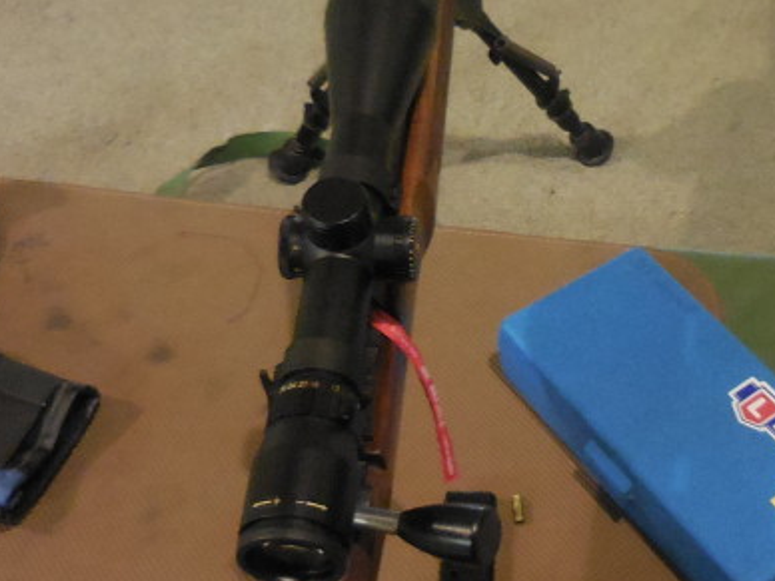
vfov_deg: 22.2
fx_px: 1478
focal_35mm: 66
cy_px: 204
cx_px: 533
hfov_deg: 29.1
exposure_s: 1/6
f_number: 3.3
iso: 800
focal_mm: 4.5
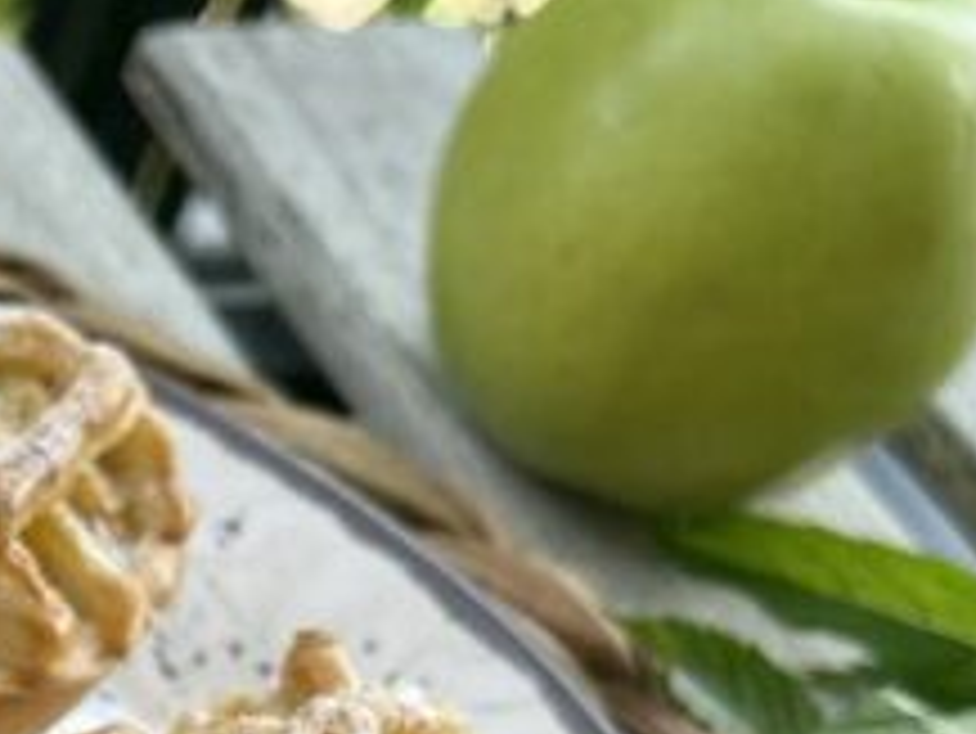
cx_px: -567
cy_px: 1108
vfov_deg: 14.9
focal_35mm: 92
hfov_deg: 18.4
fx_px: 2595
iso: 32
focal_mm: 5.1
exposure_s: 1/178
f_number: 1.6
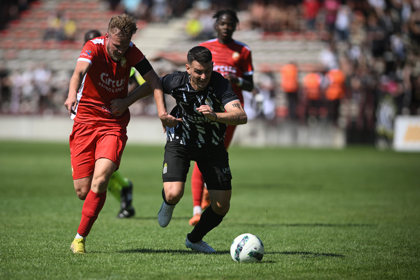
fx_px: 3500
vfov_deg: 4.6
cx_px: 210
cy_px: 140
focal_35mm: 300
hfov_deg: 6.9
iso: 50
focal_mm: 300
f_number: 2.8
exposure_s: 1/1250
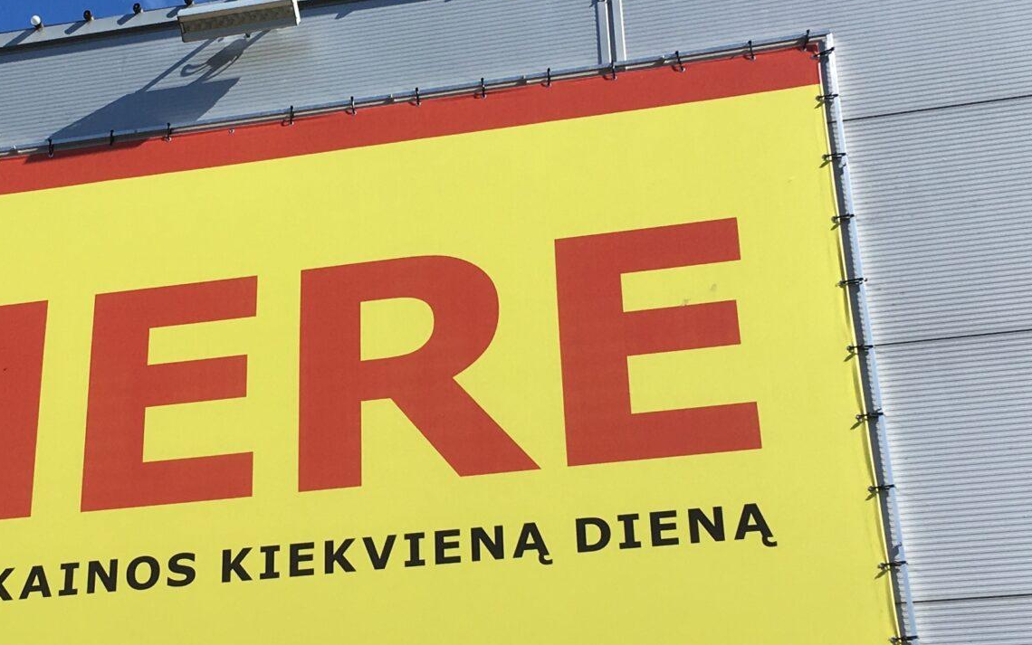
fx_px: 1941
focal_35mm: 69
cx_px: 285
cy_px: 310
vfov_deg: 18.9
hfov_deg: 29.4
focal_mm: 4.15
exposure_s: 1/1282
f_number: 2.2
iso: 25
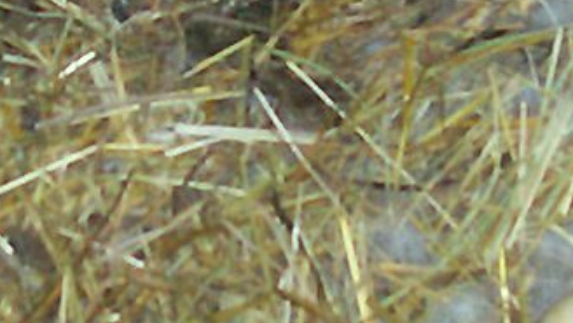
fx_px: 3512
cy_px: 101
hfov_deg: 9.3
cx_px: 262
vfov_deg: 5.3
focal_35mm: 231
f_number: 2.7
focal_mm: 5.6
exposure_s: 1/64
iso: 80
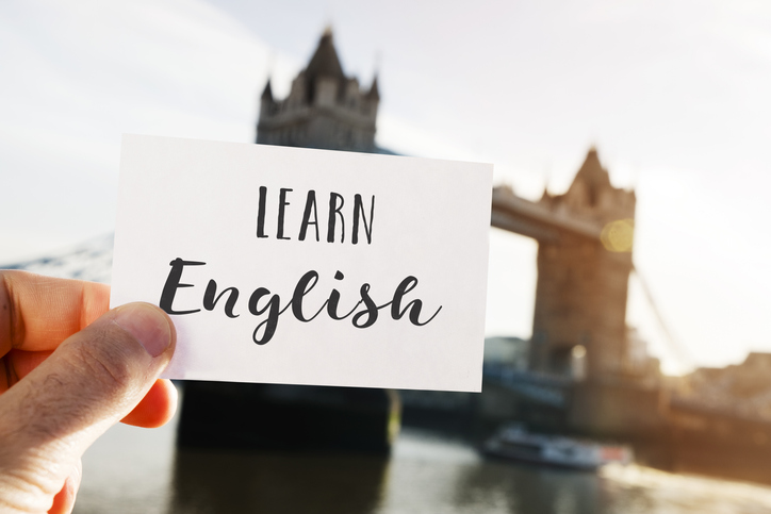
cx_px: 386
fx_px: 900
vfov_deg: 31.9
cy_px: 257
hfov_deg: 46.4
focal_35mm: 42
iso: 200
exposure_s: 1/180
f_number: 8
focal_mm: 27.7
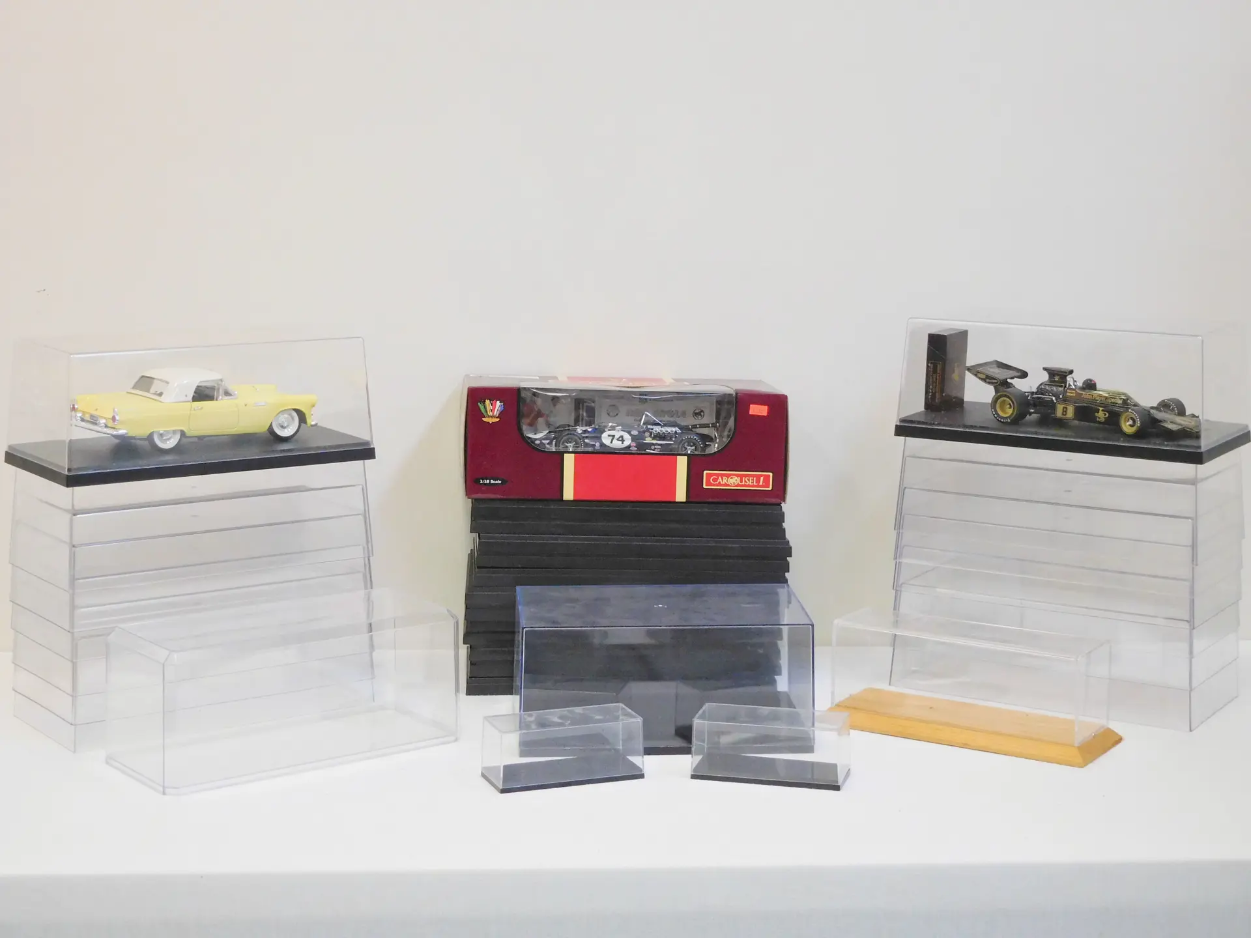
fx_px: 2241
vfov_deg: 23.7
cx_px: 626
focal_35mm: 62
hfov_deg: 31.2
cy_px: 469
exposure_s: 1/30
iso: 400
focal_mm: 11.1
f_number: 4.4
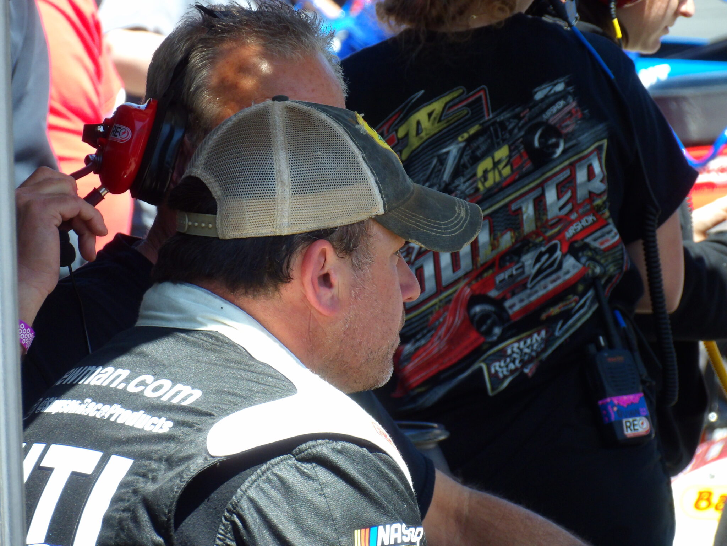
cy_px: 273
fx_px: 8590
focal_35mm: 409
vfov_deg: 3.6
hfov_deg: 4.8
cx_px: 364
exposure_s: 1/500
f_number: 4.2
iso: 230
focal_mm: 73.3
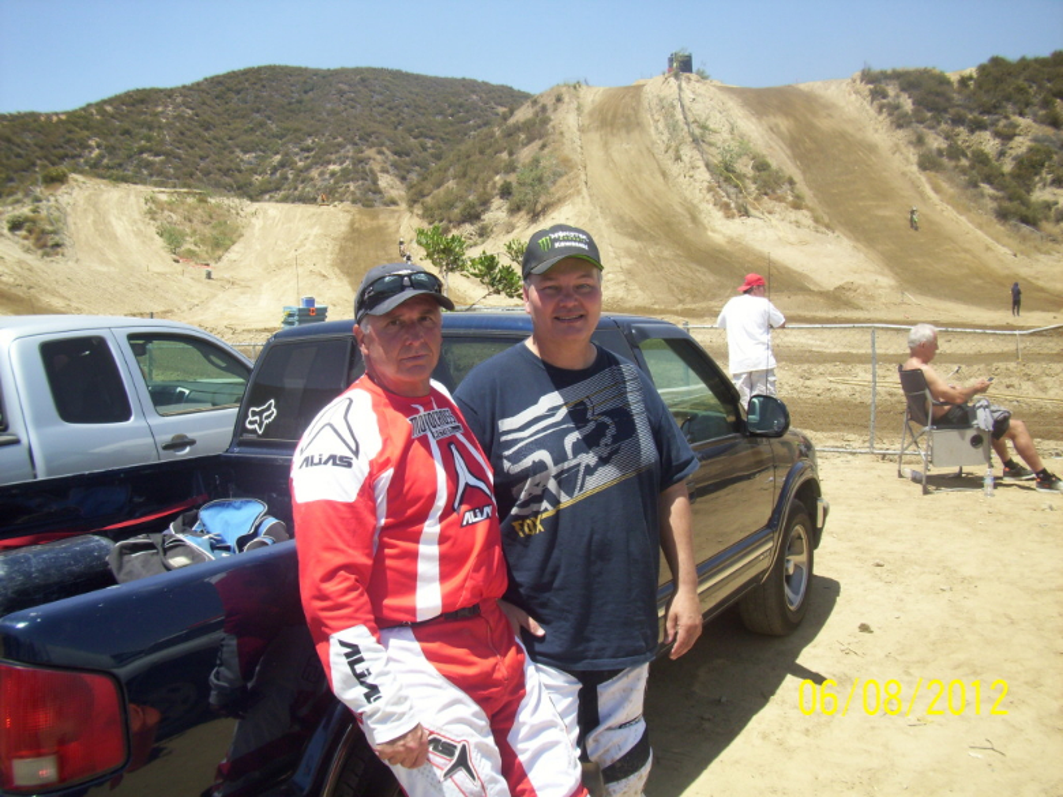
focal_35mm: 34
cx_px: 532
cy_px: 398
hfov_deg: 54.0
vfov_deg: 41.8
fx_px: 1044
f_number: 5.6
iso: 80
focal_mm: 5.7
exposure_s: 1/200
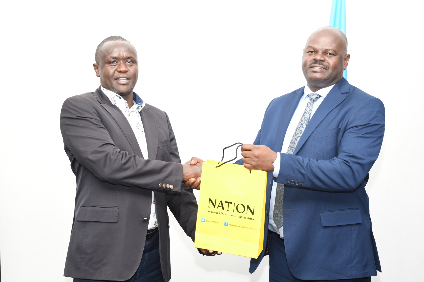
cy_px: 141
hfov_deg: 31.9
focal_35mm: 63
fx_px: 742
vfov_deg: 21.6
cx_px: 212
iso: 1250
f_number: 5.6
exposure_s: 1/125
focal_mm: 42
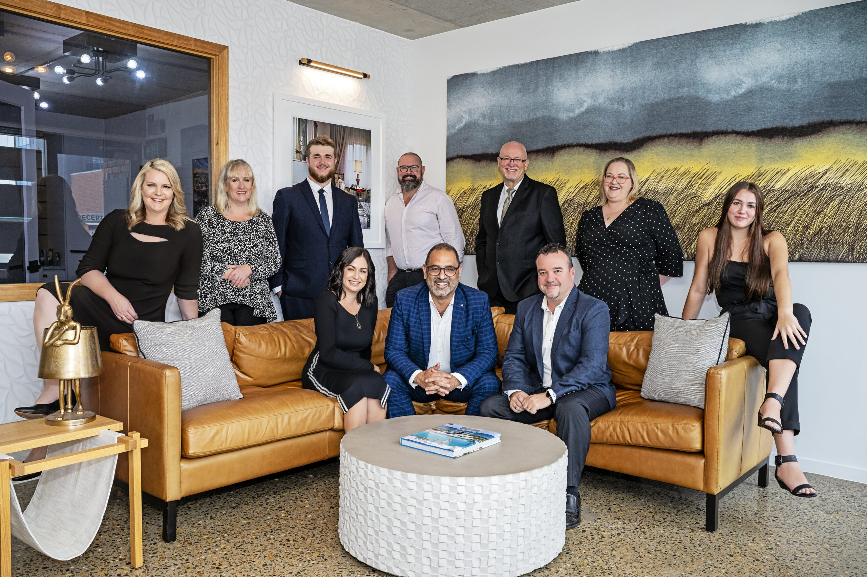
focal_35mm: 30
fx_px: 710
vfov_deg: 44.2
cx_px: 434
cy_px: 288
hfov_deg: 62.8
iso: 1250
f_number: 8
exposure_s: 1/100
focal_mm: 29.5
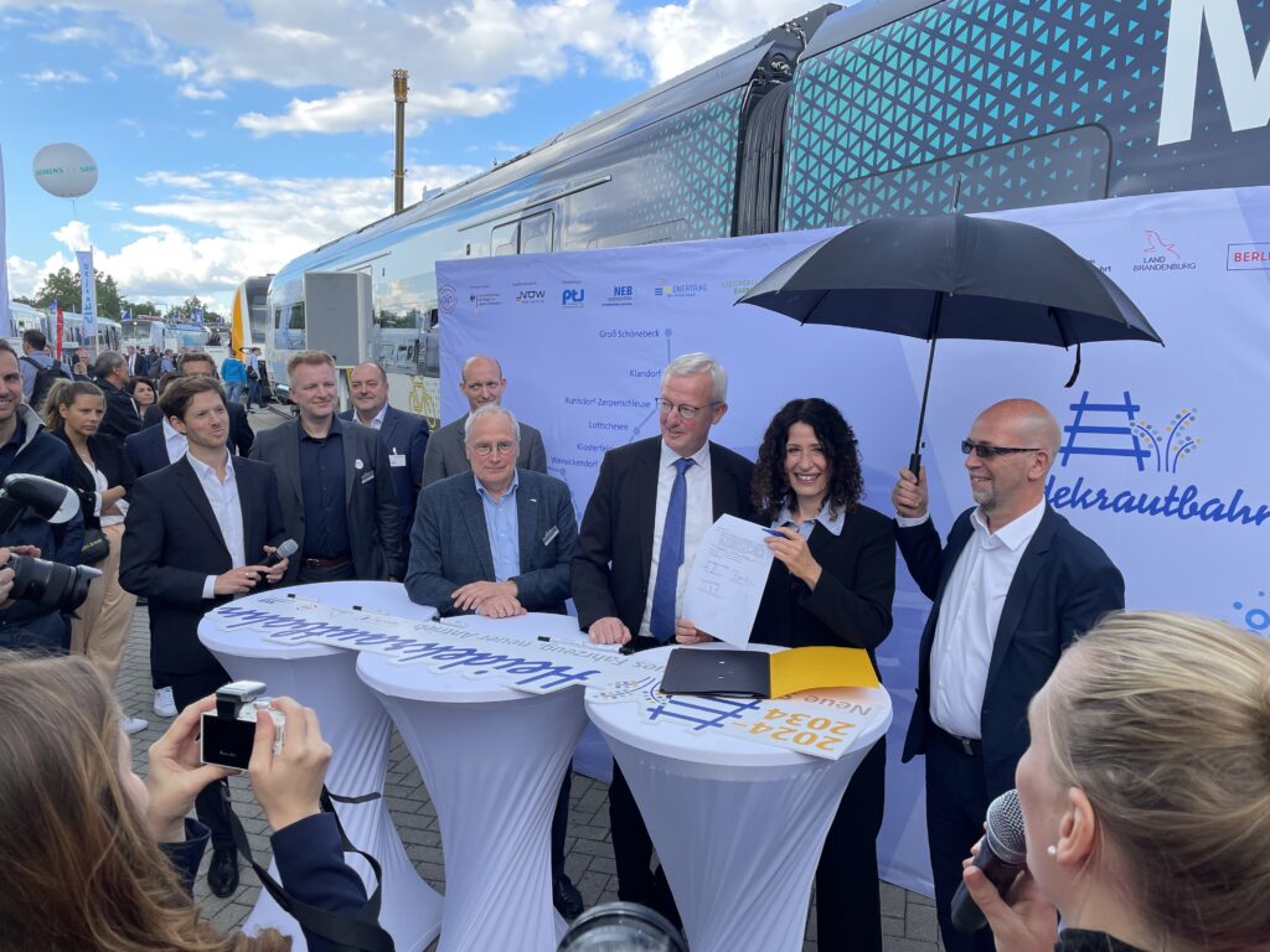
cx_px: 635
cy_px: 476
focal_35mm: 26
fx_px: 954
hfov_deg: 67.3
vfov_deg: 53.1
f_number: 1.6
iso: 32
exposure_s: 1/425
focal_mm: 4.2
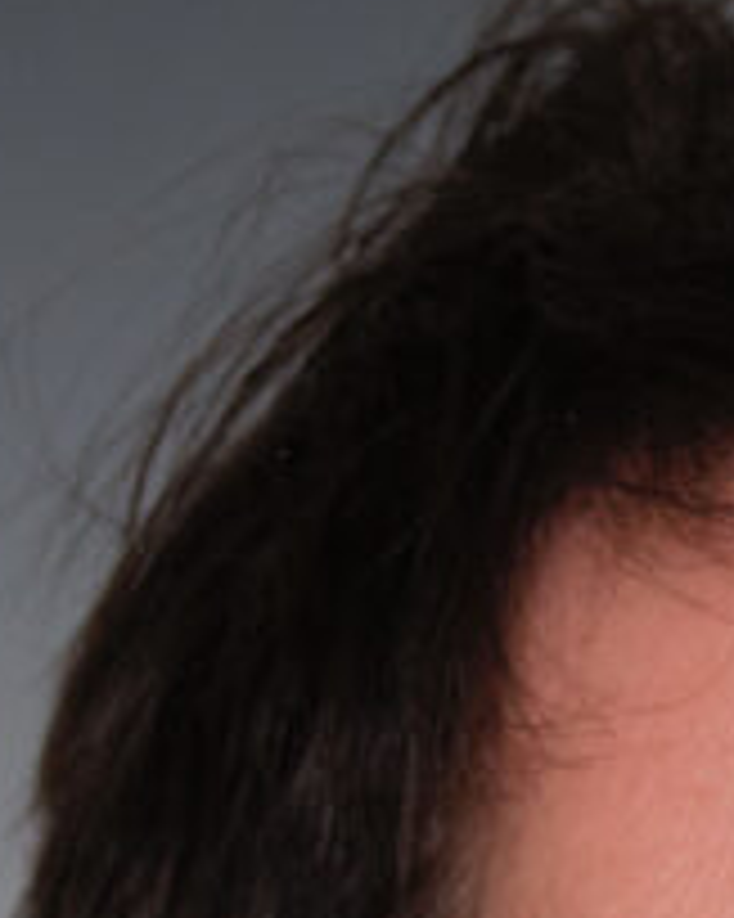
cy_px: 2606
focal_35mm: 828
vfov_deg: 2.3
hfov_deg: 1.9
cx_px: 1301
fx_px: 22501
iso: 400
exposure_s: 1/125
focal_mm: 77.9
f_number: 5.6
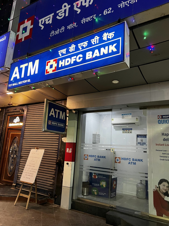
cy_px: 113
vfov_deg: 67.3
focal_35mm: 26
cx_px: 84
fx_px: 169
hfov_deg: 53.1
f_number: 1.5
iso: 400
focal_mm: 5.7
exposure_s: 1/50
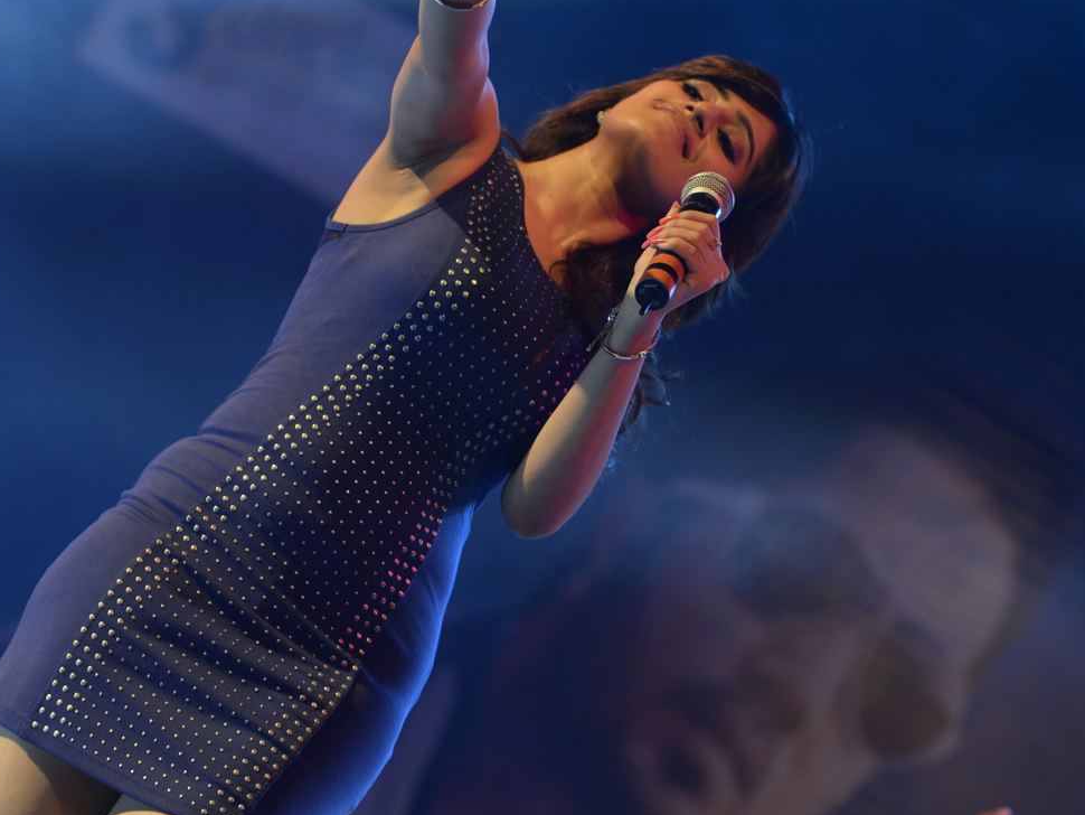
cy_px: 420
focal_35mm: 217
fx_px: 6803
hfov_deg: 9.1
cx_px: 639
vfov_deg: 6.8
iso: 800
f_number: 4
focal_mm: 135
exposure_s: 1/125
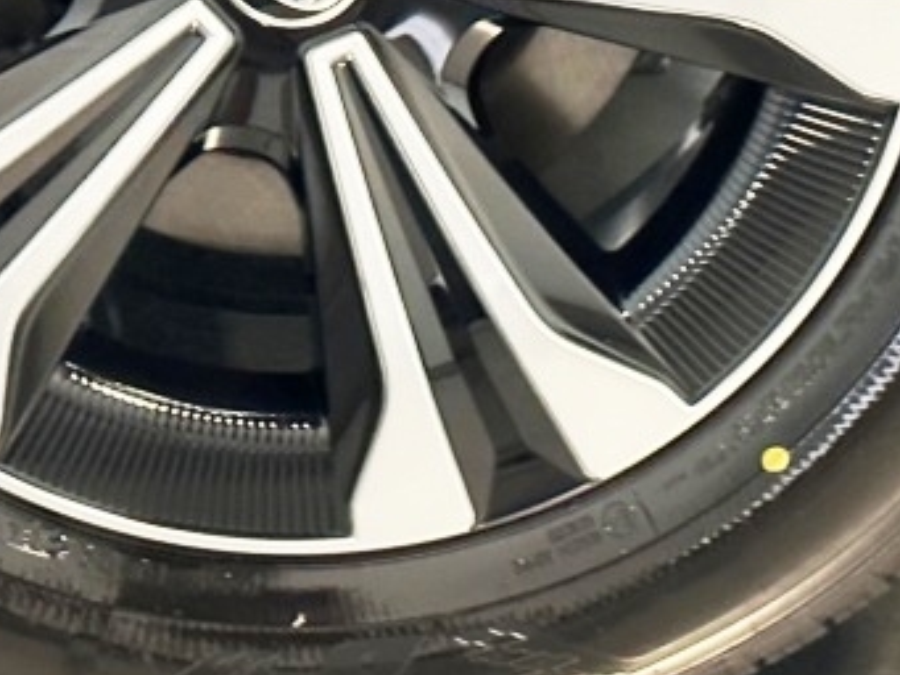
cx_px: 256
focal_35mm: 144
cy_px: -76
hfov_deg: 13.7
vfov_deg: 10.2
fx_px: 3745
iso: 640
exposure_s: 1/30
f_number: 1.78
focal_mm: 6.86
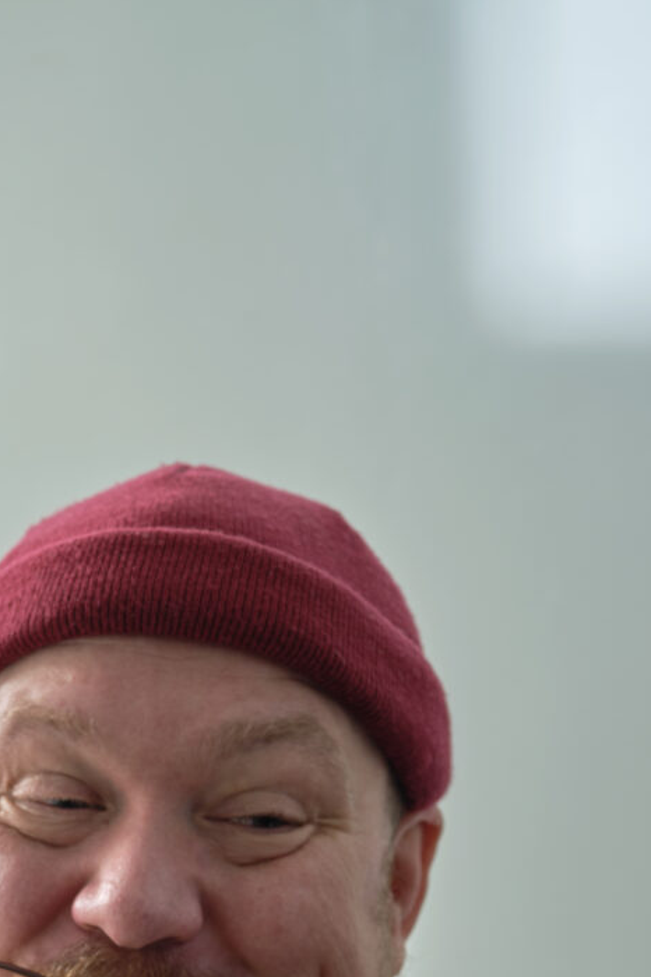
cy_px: 1104
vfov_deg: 16.6
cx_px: -159
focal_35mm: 119
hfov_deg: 11.3
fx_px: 3228
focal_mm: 63
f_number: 5.6
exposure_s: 1/125
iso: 100
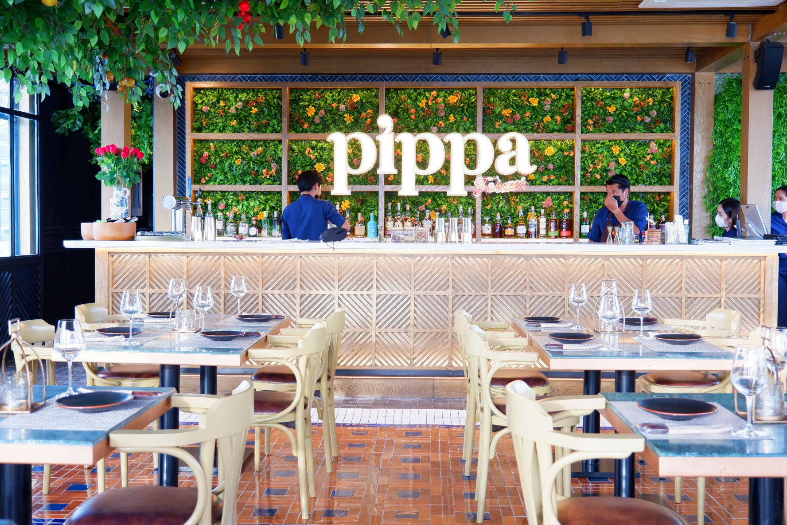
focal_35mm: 39
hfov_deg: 49.6
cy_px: 262
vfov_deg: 34.2
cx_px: 394
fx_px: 853
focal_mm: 26
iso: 800
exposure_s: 1/38
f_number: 4
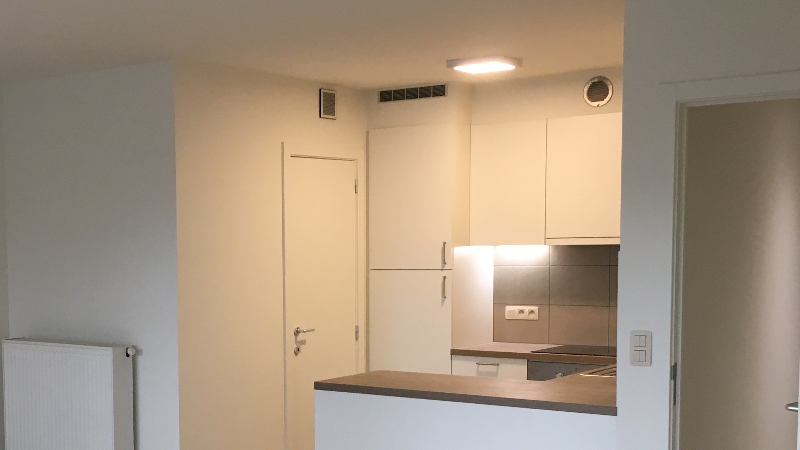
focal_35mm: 55
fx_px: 1167
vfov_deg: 21.6
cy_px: 350
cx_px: 198
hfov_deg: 36.9
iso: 32
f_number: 2.2
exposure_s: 1/33
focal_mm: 4.15
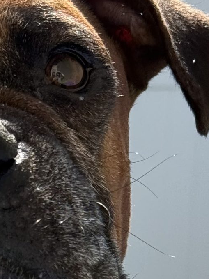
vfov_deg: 10.6
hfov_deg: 8.1
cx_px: -62
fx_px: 1458
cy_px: 417
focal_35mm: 181
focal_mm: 6.76
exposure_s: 1/2146
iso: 100
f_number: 1.78
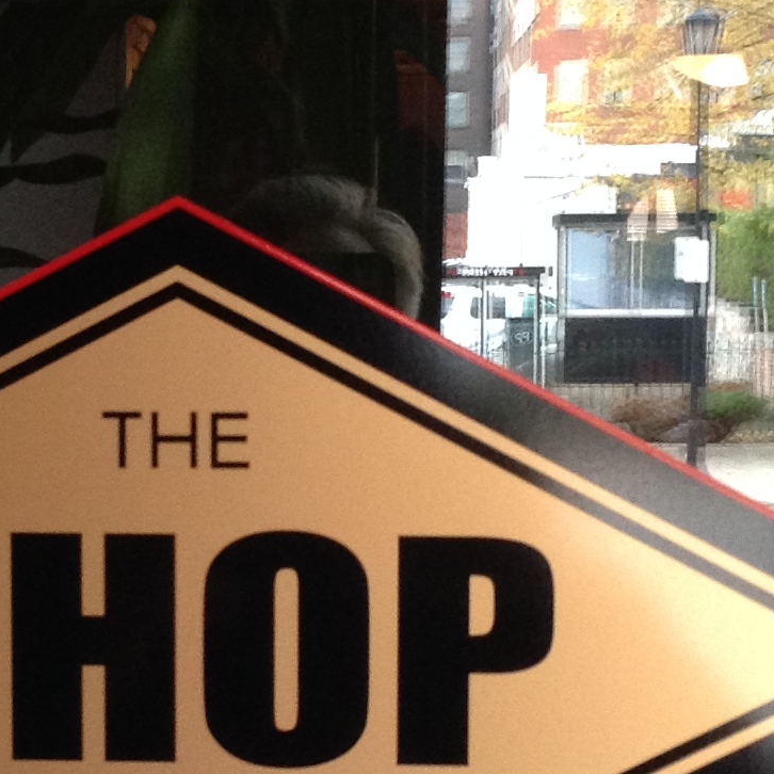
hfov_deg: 16.7
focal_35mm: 104
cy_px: 482
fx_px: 2631
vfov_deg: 16.7
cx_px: 212
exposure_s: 1/24
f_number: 2.4
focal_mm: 3.3
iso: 125
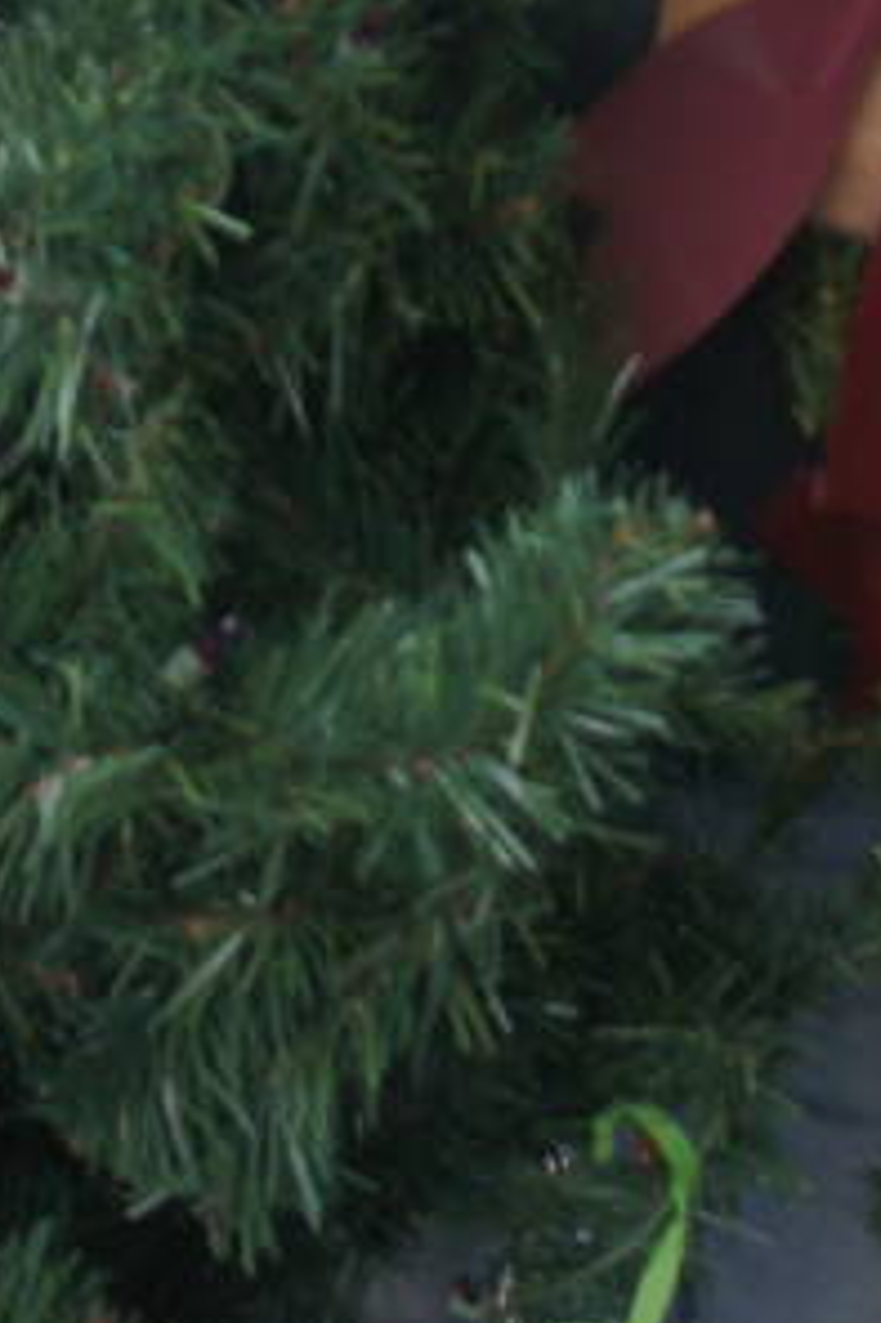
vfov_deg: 13.8
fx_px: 5332
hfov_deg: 9.4
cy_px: -221
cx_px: 894
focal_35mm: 145
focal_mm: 23
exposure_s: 1/40
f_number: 4
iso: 500
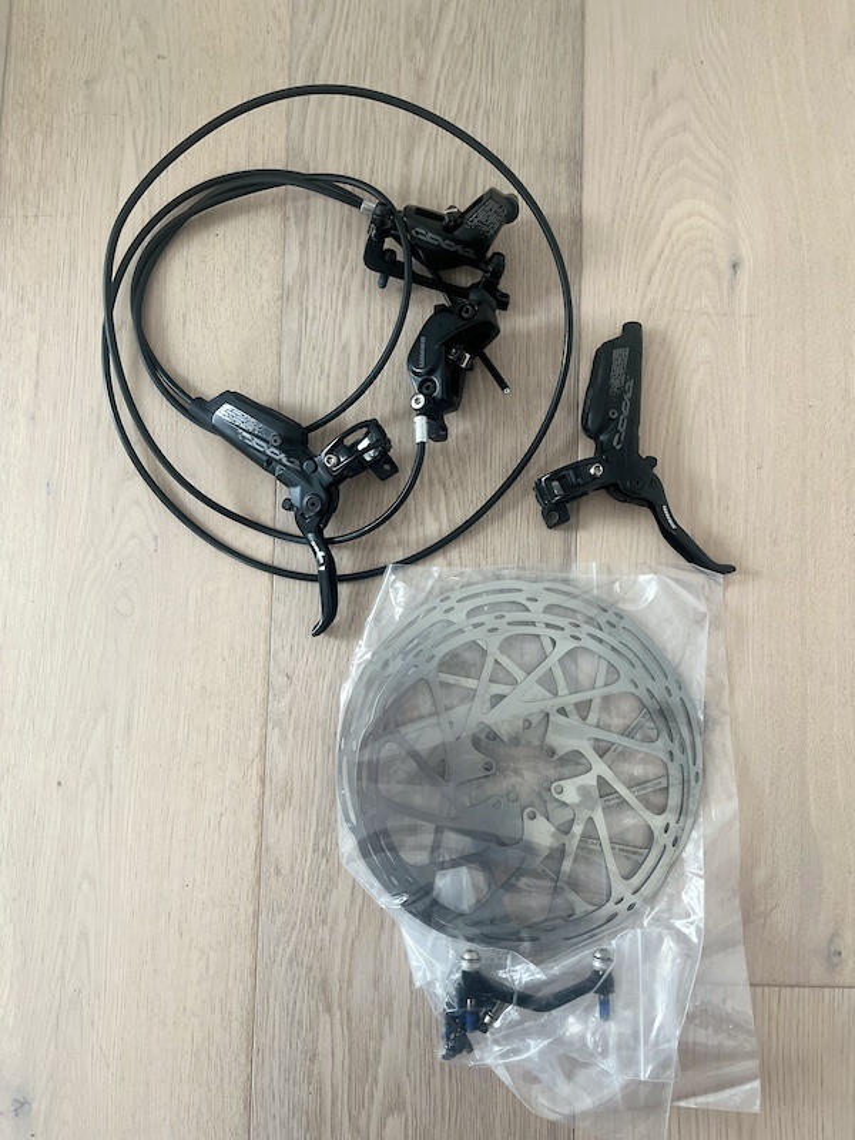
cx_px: 428
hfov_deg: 53.1
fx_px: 856
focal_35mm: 26
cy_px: 570
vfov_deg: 67.3
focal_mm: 5.1
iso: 125
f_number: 1.6
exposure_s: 1/66
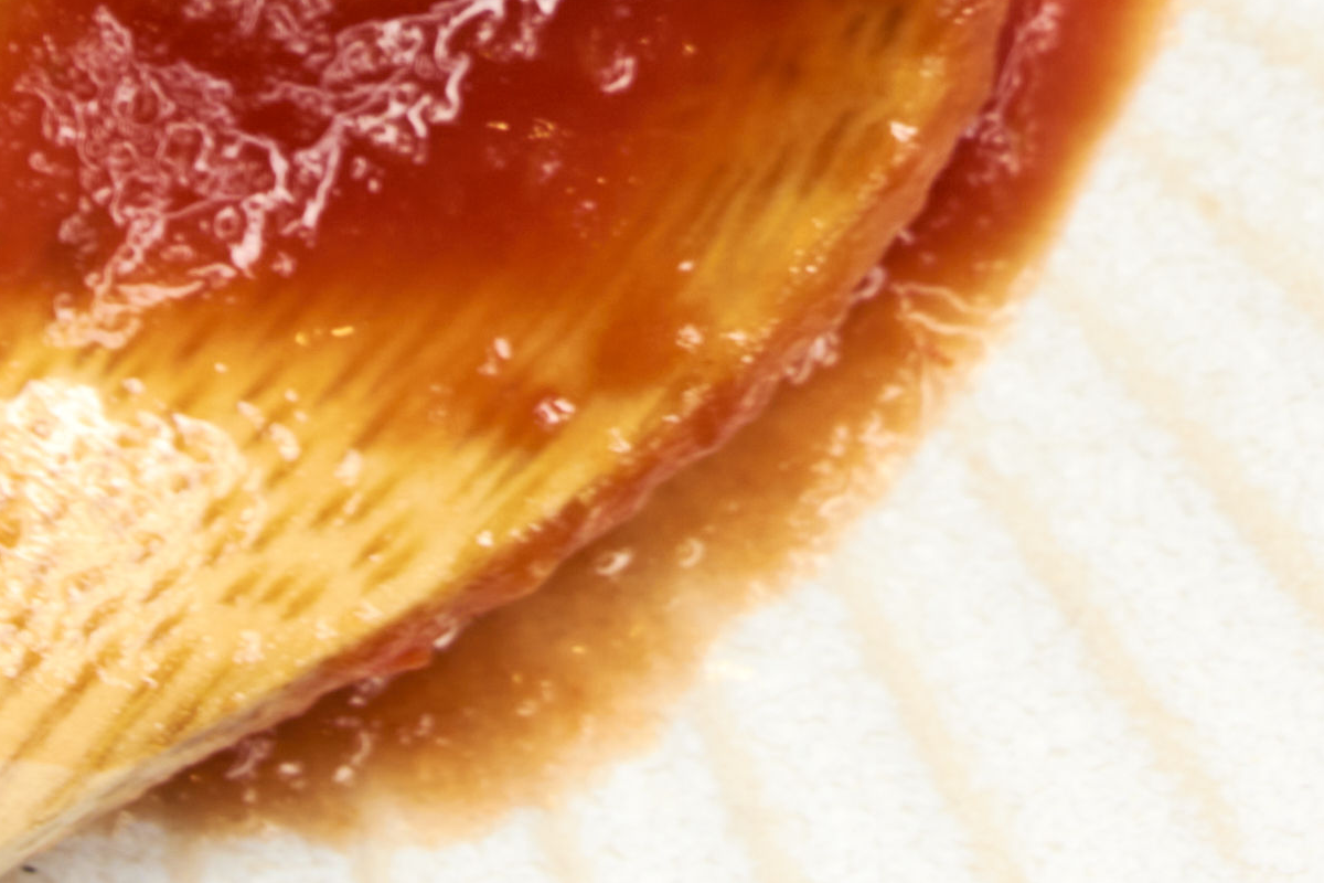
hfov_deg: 4.0
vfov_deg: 2.6
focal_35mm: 517
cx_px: 1117
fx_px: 19013
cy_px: -959
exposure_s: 1/100
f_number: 8
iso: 100
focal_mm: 70
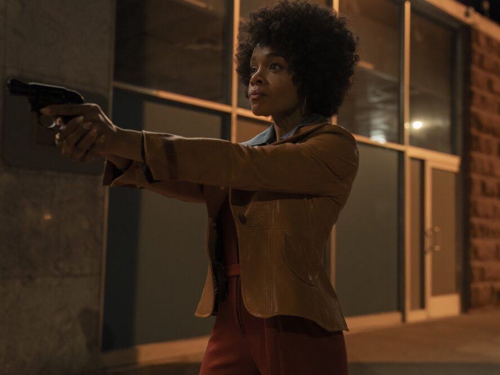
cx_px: 258
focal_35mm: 44
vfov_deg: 32.9
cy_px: 188
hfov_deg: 42.9
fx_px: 636
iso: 5000
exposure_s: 1/250
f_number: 2.8
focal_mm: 40
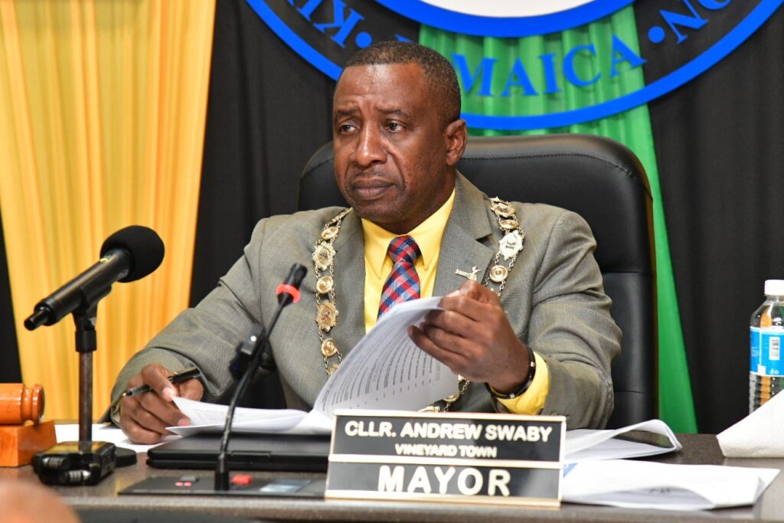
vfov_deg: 11.4
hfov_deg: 17.1
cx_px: 392
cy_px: 262
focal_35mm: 120
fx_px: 2614
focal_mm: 120
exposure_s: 1/80
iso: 3200
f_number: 5
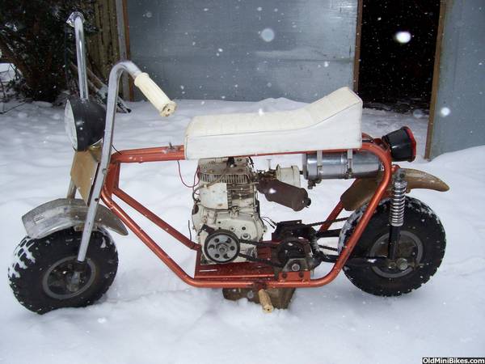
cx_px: 242
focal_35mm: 34
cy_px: 182
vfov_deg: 41.8
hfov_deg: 54.0
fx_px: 476
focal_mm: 5.6
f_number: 2.7
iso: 140
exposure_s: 1/1004
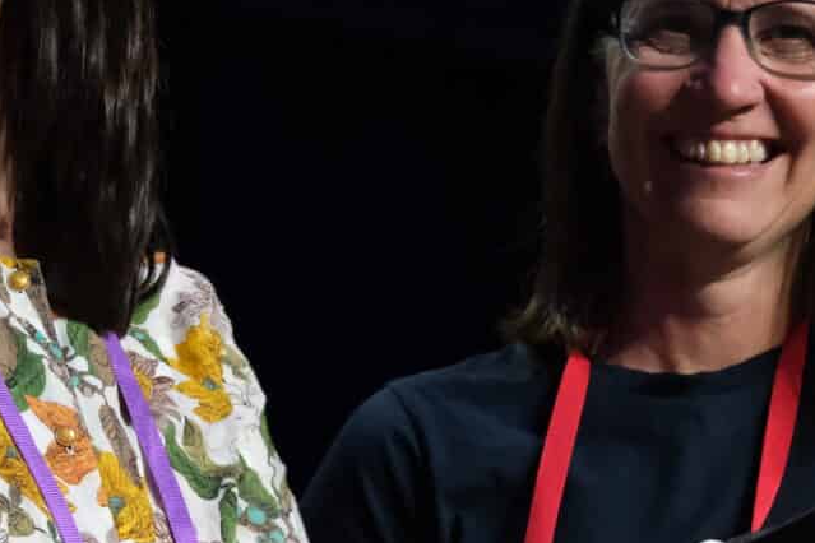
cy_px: 256
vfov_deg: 3.8
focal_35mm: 362
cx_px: 261
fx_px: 8195
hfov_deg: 5.7
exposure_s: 1/180
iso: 3200
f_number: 4.5
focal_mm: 75
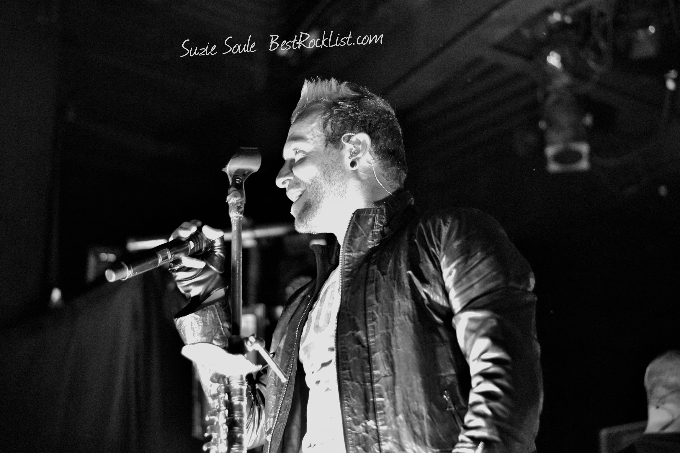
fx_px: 1417
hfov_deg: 27.0
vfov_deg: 18.2
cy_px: 226
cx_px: 340
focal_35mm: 75
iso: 5000
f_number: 2
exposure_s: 1/400
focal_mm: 50
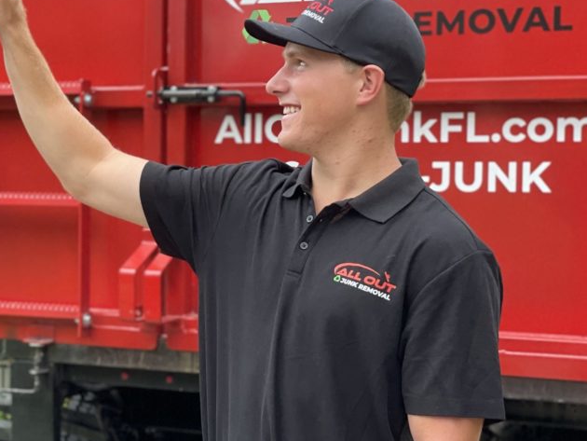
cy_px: 271
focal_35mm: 99
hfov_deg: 19.4
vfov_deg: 14.9
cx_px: 30
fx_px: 1679
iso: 64
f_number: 2
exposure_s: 1/122
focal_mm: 6
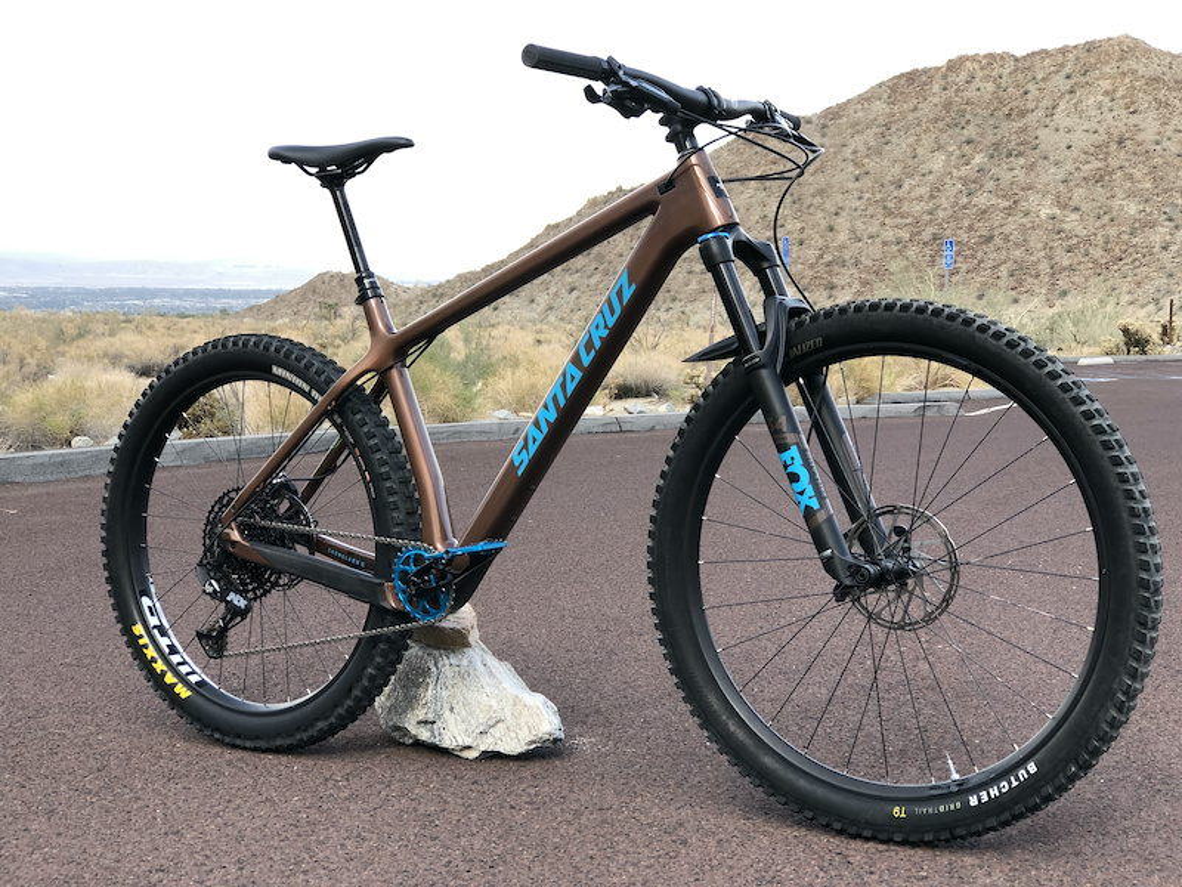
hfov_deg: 33.8
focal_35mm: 57
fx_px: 1946
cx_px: 591
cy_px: 444
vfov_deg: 25.7
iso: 32
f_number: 2.8
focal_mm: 6.6
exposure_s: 1/120
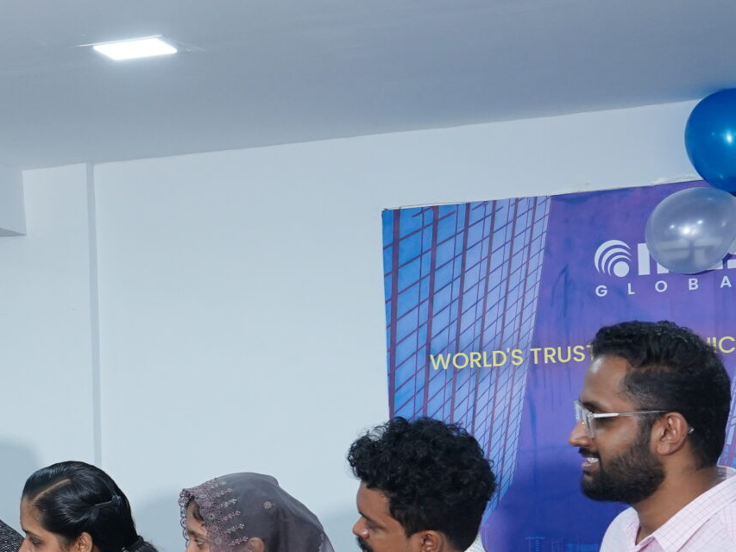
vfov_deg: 14.4
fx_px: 2148
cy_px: 576
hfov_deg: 17.7
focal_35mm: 101
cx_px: -326
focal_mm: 35
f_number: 5.6
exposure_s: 1/100
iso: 1250
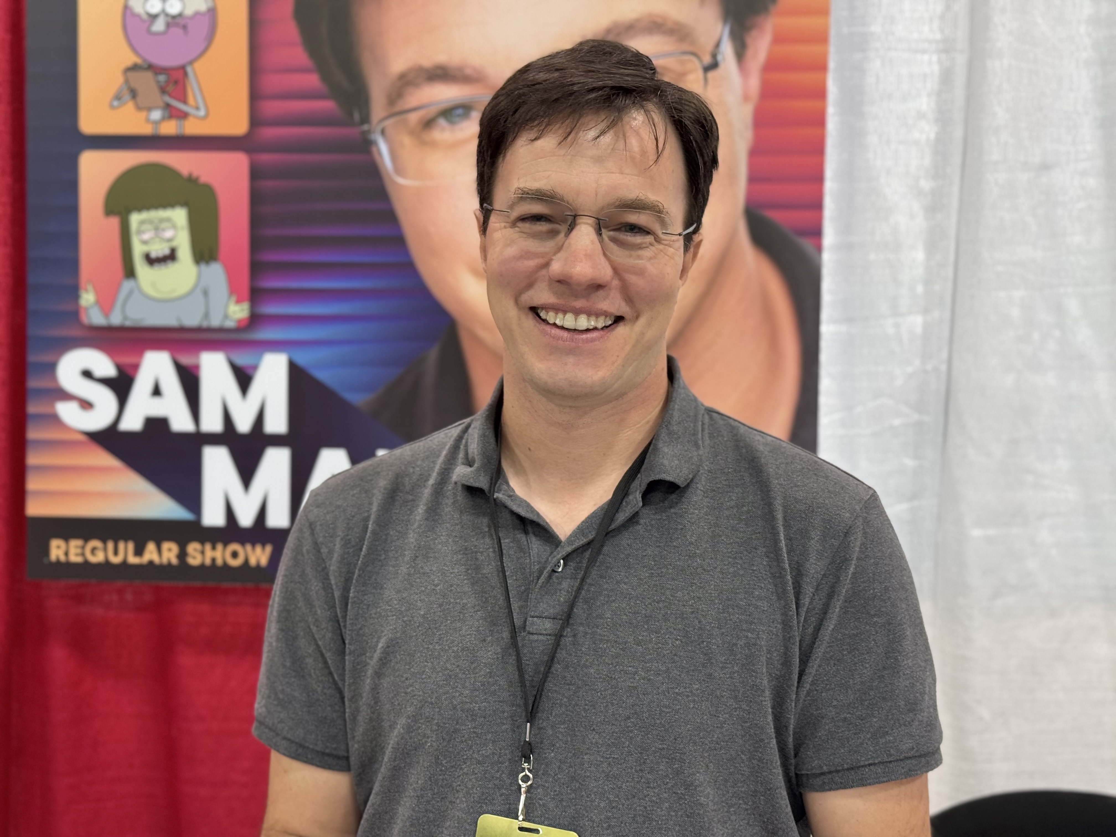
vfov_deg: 30.3
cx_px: 558
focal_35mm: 48
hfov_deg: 39.7
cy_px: 418
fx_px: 1547
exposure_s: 1/60
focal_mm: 6.76
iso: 200
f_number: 1.78
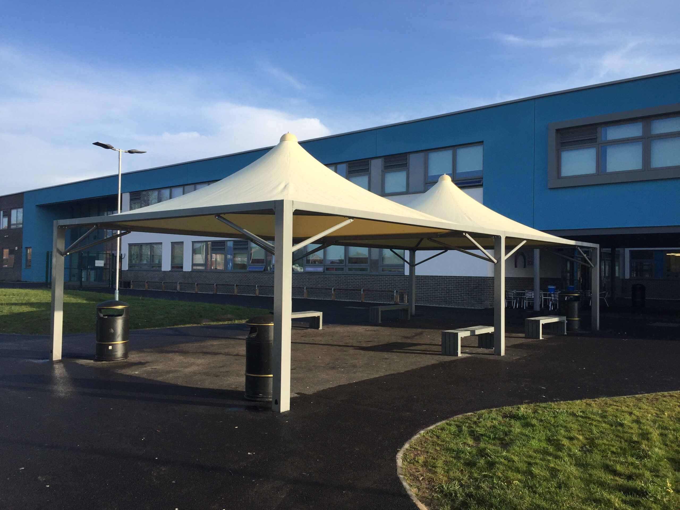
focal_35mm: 29
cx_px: 340
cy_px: 255
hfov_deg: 61.7
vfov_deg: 48.2
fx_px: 570
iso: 32
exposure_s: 1/1276
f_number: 2.2
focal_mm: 4.15
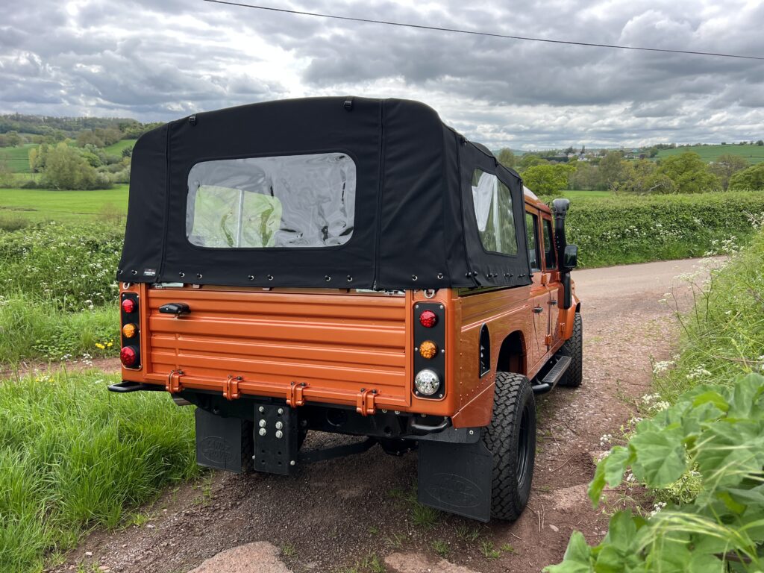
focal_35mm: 26
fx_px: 574
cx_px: 382
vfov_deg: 53.1
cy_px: 286
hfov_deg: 67.3
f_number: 1.5
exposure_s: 1/1058
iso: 50
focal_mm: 5.7
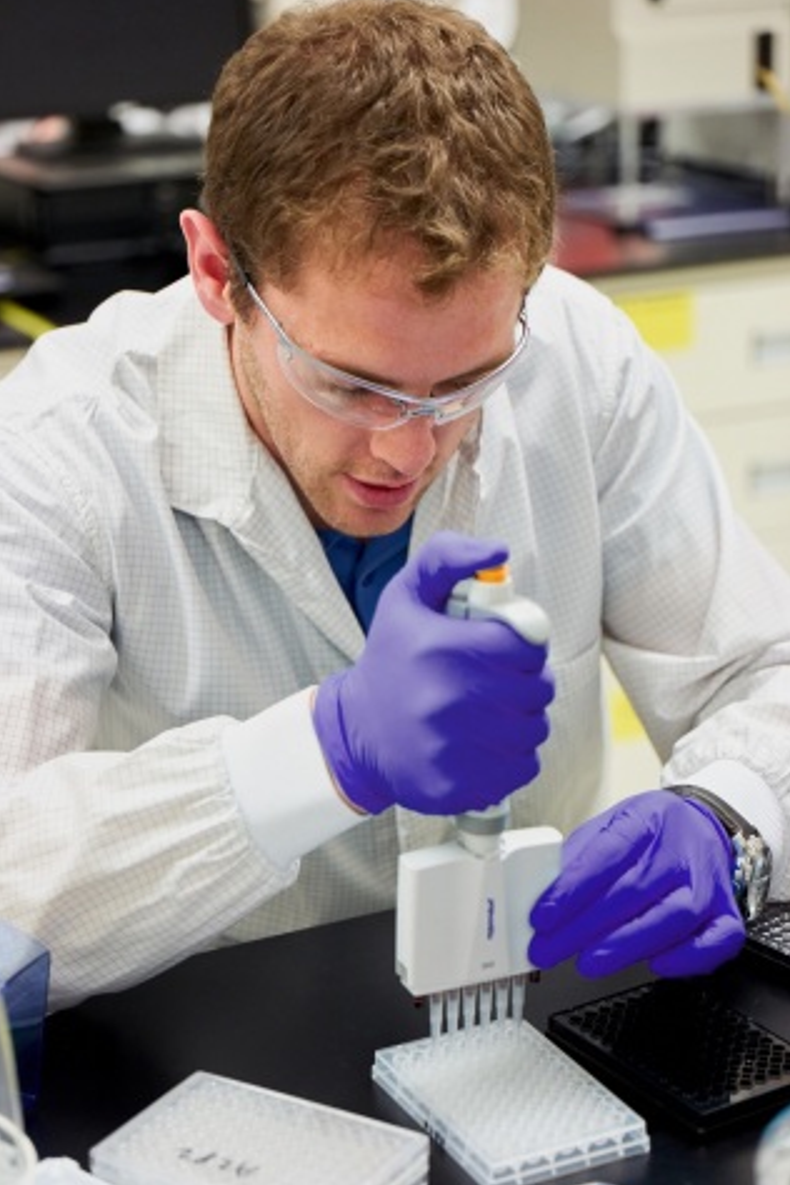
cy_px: 590
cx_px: 395
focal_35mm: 81
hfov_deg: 16.9
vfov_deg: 25.1
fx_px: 2666
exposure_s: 1/125
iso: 800
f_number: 4
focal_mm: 80
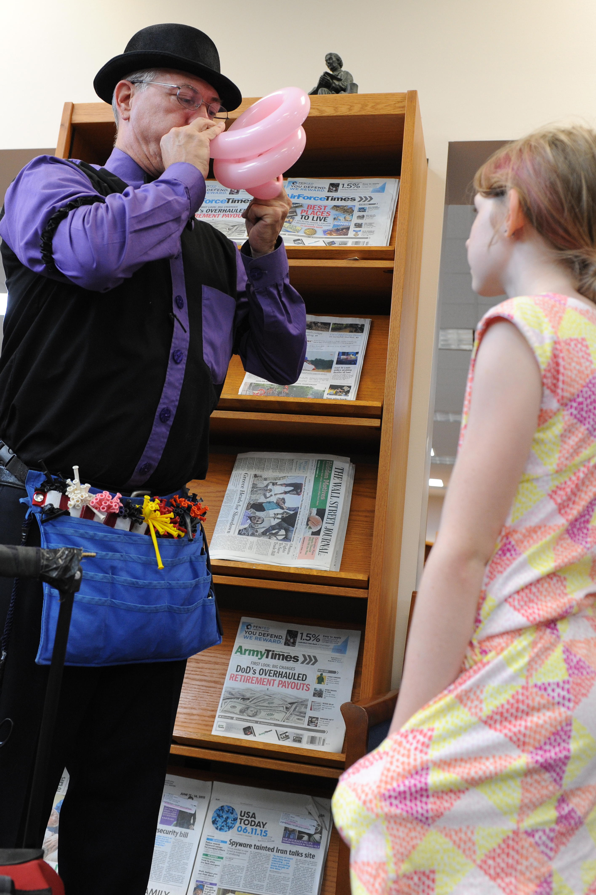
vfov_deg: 63.7
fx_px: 721
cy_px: 448
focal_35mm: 29
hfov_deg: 44.9
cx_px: 298
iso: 1250
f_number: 4.5
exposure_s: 1/125
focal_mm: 29
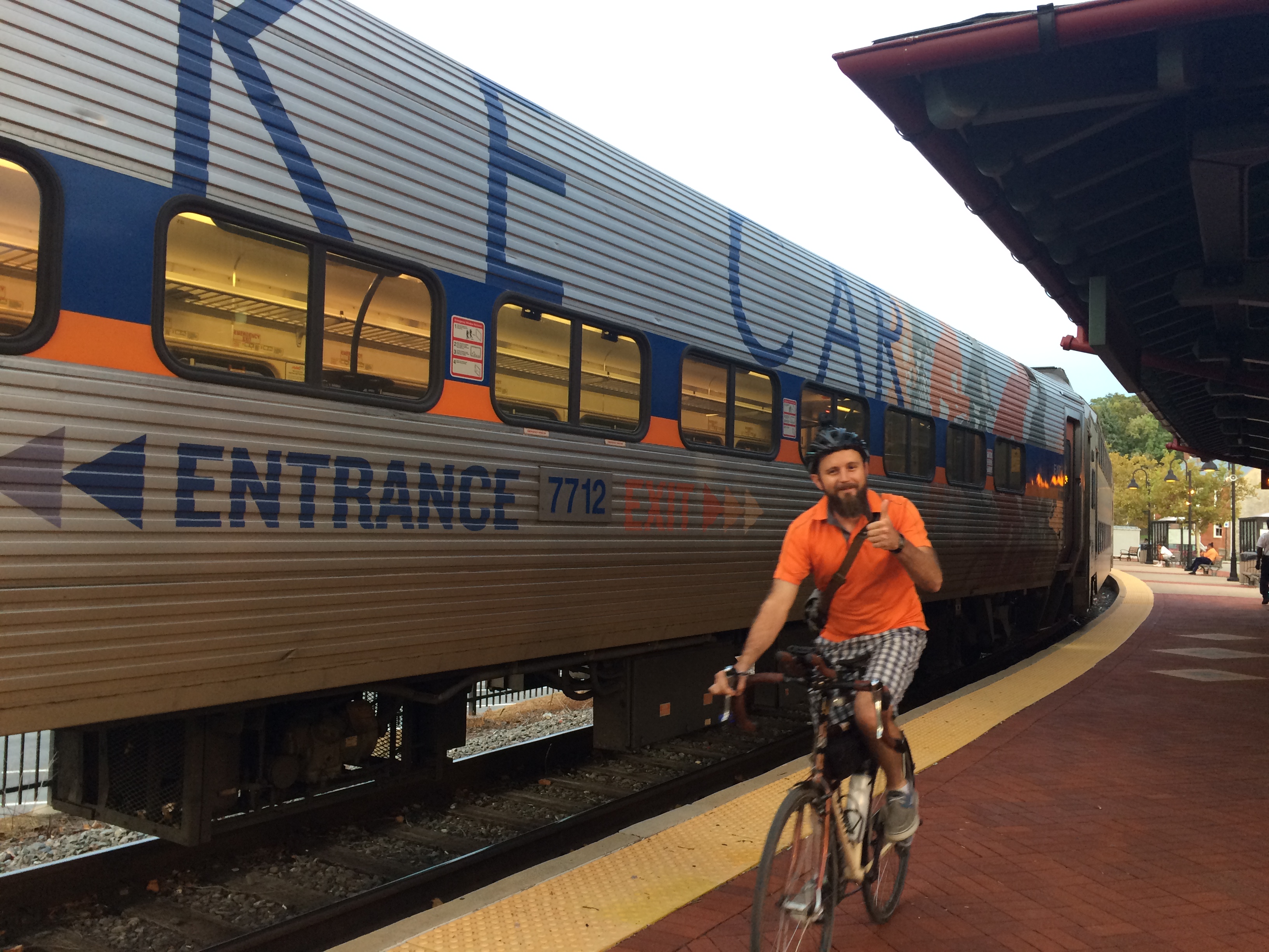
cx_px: 634
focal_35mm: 29
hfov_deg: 61.7
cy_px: 476
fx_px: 1063
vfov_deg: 48.2
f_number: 2.2
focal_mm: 4.15
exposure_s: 1/30
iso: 80
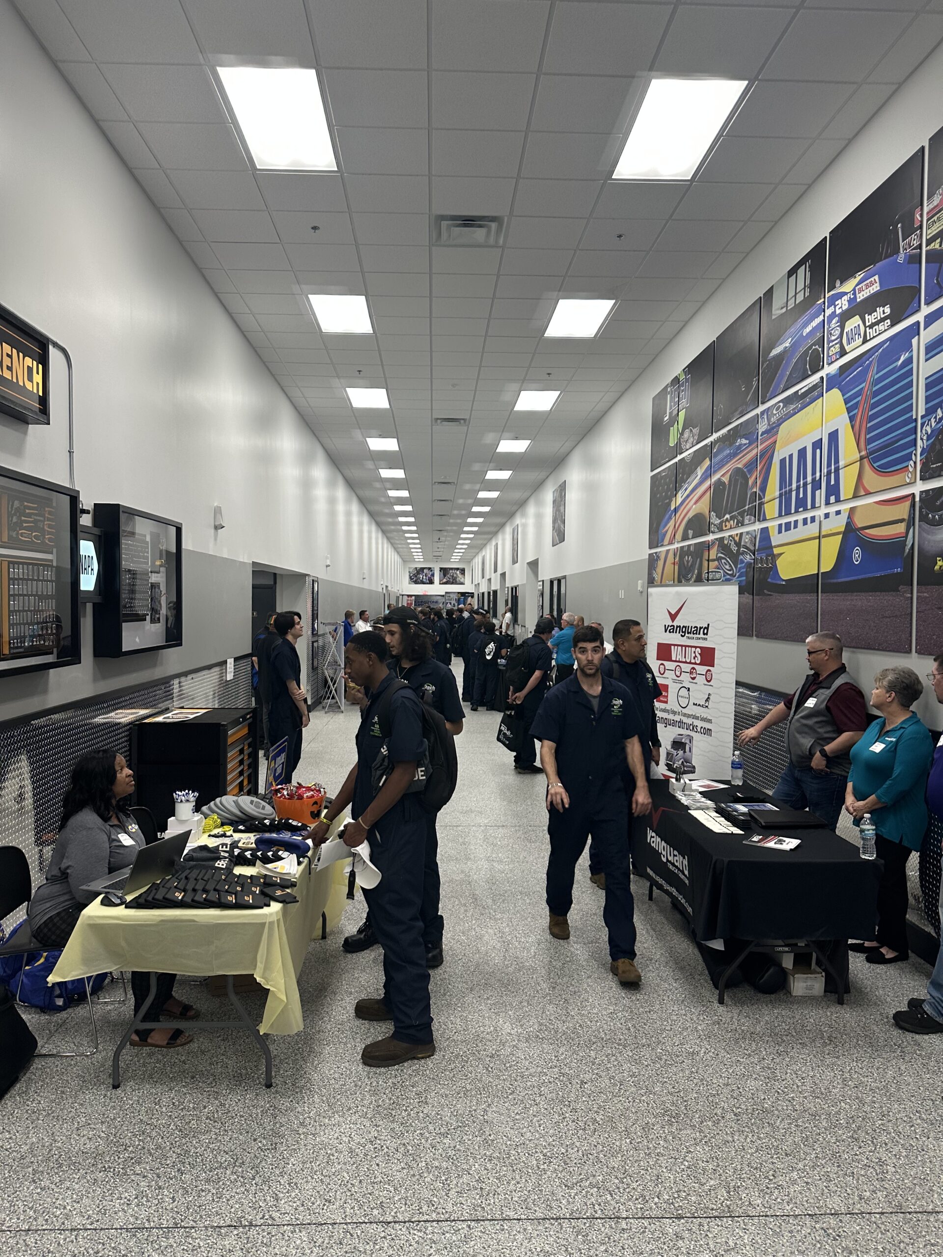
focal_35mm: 24
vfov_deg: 71.6
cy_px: 628
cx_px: 472
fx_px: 872
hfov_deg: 56.8
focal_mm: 6.86
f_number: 1.78
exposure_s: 1/120
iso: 160
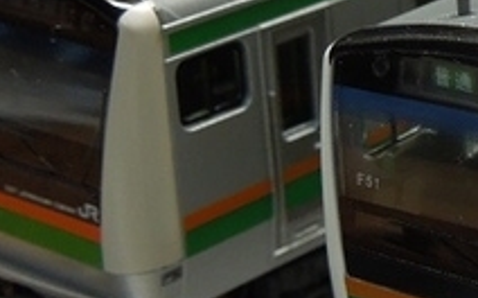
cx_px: 667
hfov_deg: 14.2
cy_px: 106
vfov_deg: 9.3
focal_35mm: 140
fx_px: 1822
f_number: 3.7
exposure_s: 1/50
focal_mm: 6.3
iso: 250
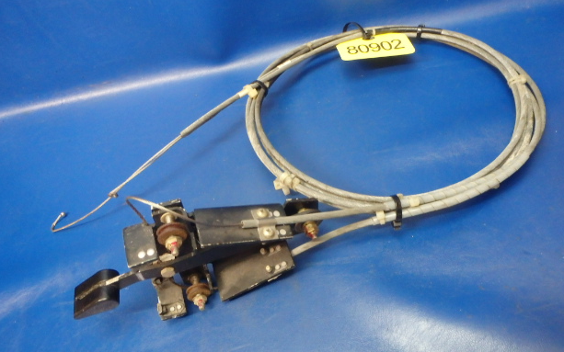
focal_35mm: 31
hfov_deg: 61.2
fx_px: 476
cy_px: 176
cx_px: 294
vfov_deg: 40.6
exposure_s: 1/20
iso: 800
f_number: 3.9
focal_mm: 5
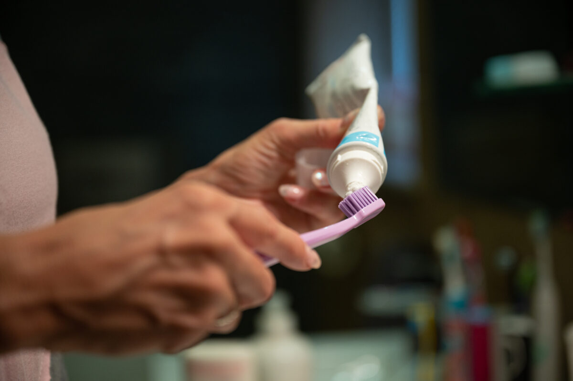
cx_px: 286
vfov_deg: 19.4
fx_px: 1113
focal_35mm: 70
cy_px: 190
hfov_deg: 28.9
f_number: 2.8
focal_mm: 70
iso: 500
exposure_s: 1/160
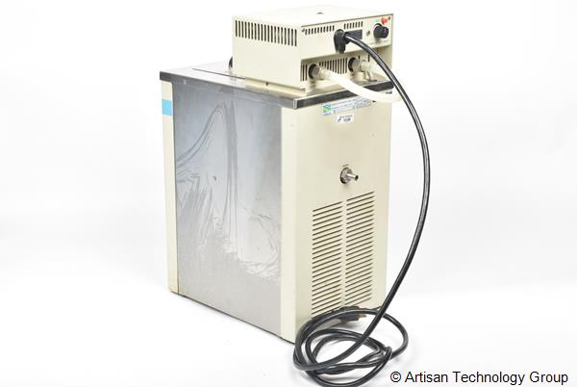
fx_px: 915
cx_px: 288
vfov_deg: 23.9
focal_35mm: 57
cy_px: 194
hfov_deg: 35.0
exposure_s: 1/200
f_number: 13
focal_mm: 38
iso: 200
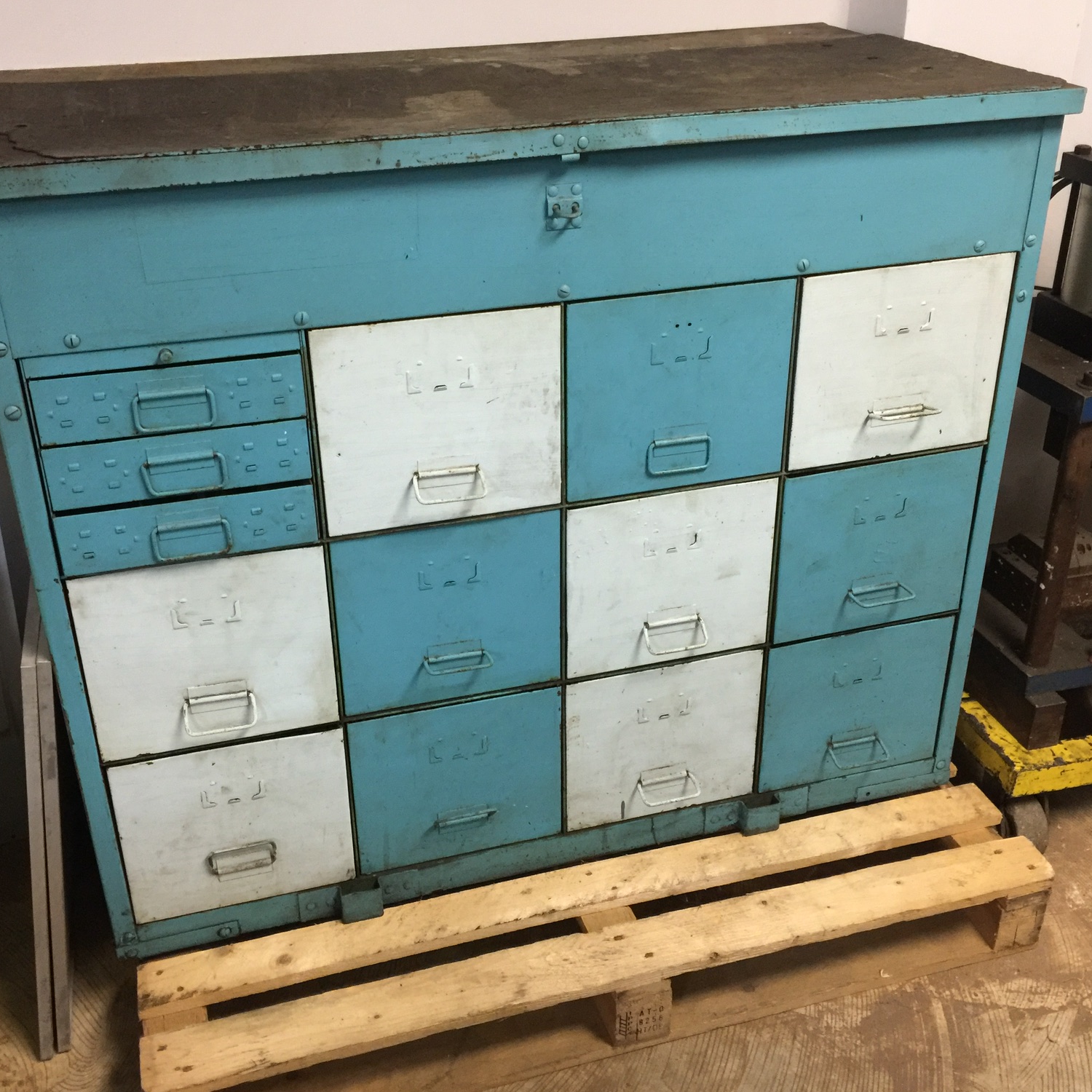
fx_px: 1249
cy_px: 536
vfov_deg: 47.2
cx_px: 518
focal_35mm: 35
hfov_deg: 47.2
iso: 125
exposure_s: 1/10
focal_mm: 4.15
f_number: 2.2
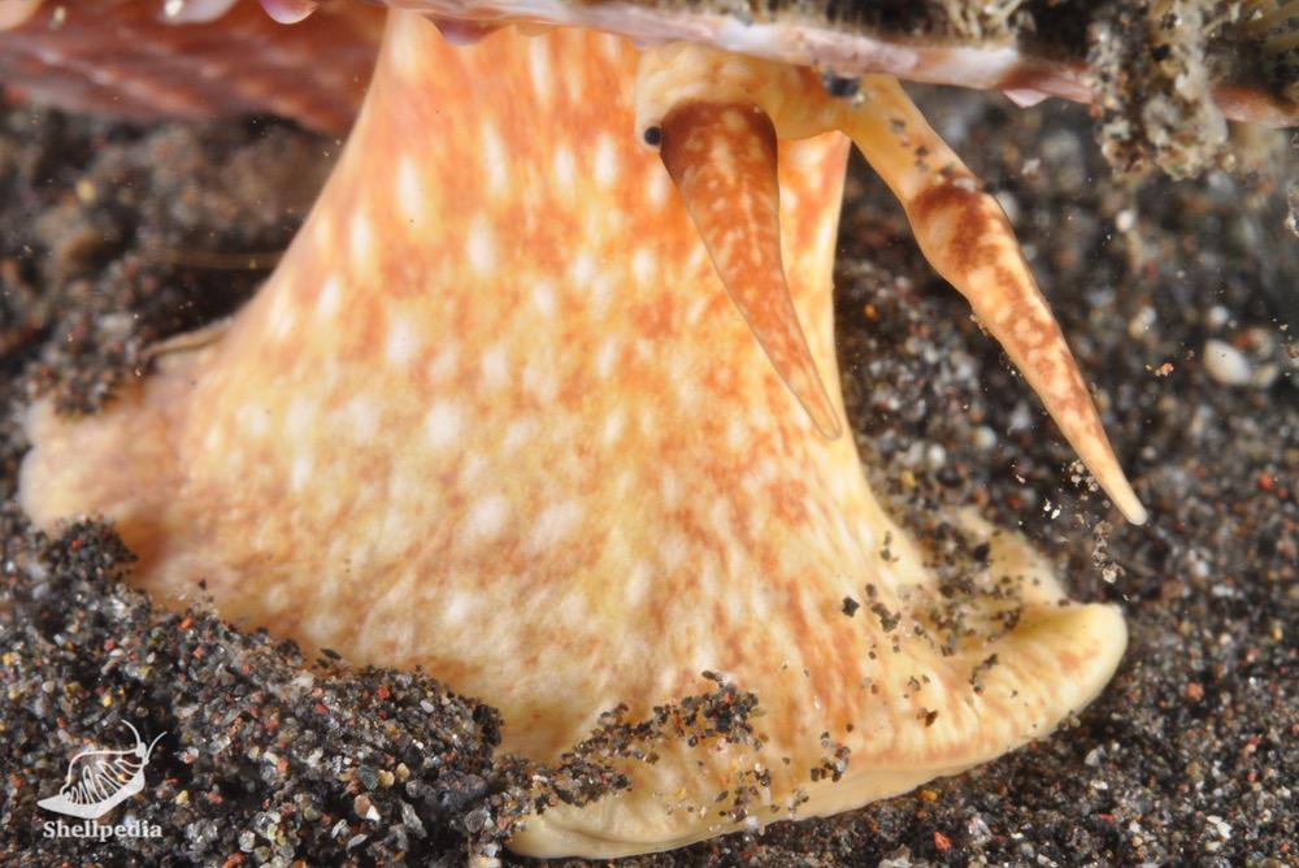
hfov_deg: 22.6
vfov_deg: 15.2
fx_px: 3249
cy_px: 434
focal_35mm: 90
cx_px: 650
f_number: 36
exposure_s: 1/60
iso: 400
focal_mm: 60
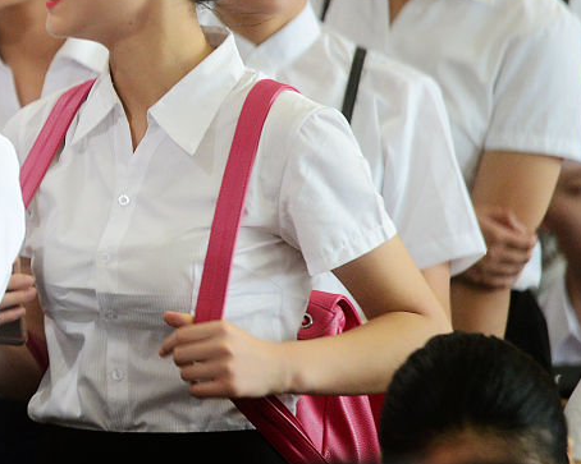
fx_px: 8527
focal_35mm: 496
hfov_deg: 3.9
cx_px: -159
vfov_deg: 3.1
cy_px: 144
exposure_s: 1/100
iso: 1600
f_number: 2.8
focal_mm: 200
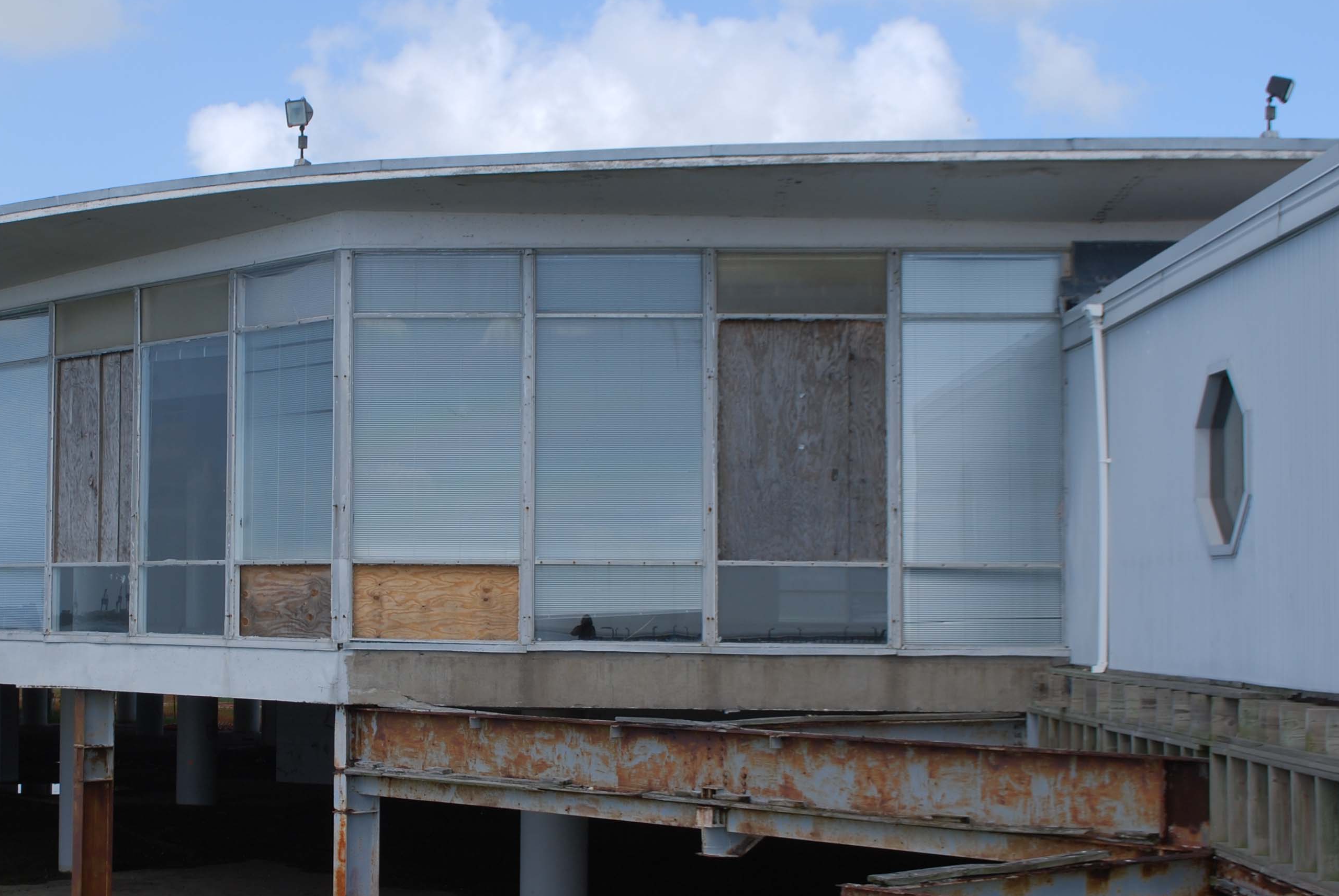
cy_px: 489
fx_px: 2197
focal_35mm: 59
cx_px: 363
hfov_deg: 33.3
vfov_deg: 23.1
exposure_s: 1/200
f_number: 7.1
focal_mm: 26
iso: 100
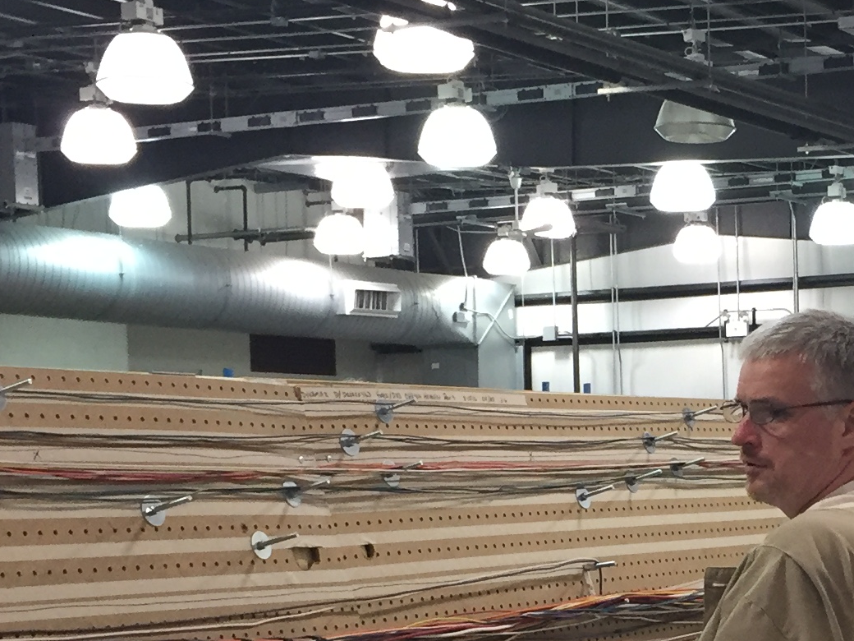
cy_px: 589
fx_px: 2245
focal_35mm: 91
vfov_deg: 16.0
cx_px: 822
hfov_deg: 20.9
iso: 50
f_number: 2.2
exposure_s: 1/30
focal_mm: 4.15
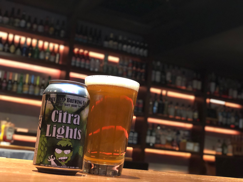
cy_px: 91
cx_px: 122
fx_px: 365
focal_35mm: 52
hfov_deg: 36.8
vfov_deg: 28.0
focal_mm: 6
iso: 200
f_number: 2.4
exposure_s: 1/8
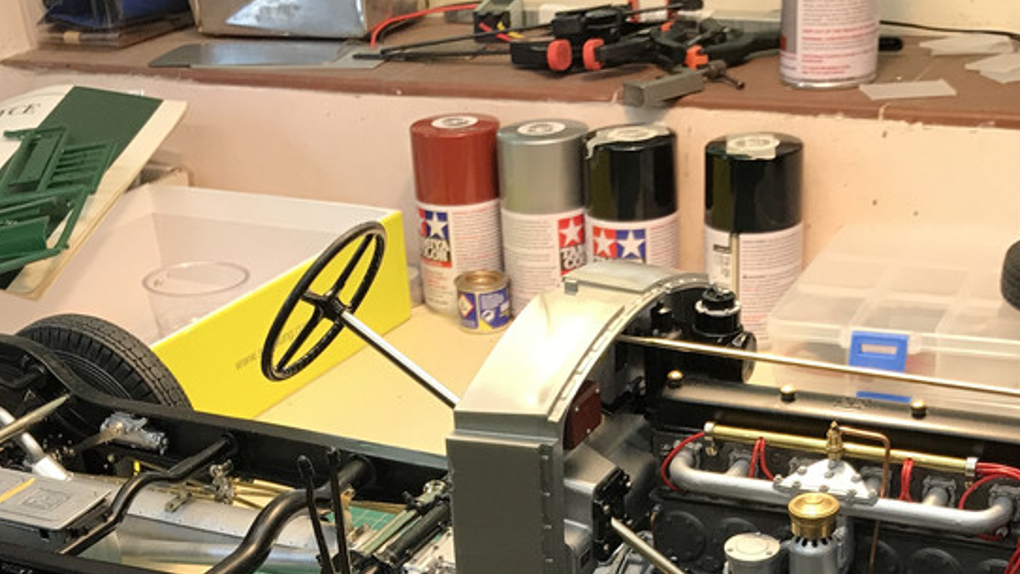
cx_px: 541
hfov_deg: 34.9
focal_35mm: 60
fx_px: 1623
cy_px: 694
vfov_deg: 18.9
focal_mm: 3.99
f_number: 1.8
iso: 32
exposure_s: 1/33
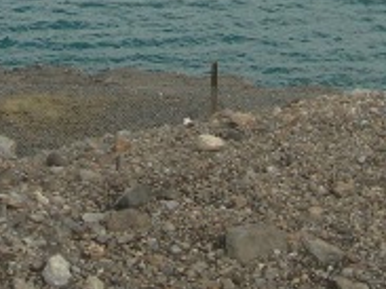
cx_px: 118
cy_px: -278
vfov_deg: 8.5
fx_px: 1850
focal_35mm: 166
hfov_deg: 11.9
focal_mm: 7.8
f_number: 4.8
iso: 50
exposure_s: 1/214
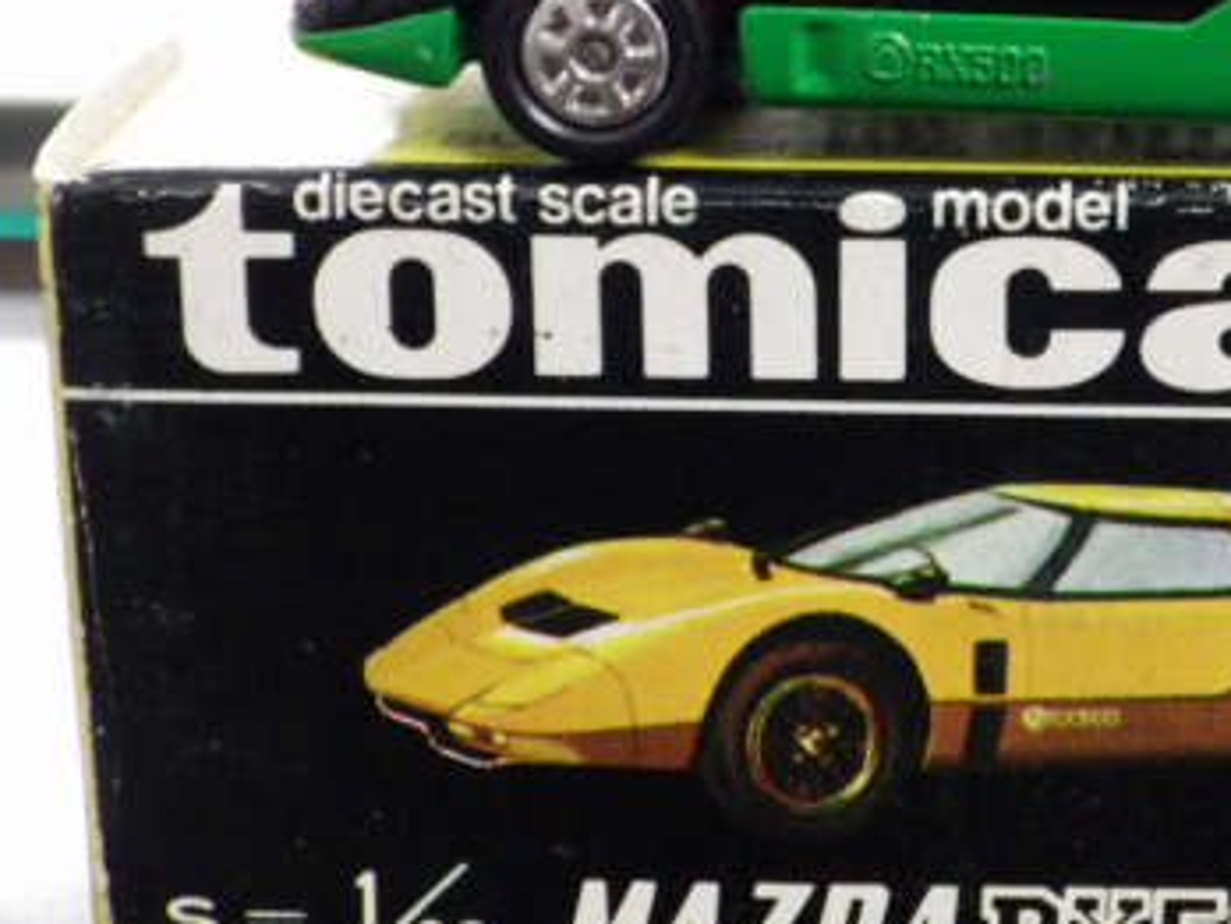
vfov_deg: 16.0
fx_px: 3272
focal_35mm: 92
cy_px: 297
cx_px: 1015
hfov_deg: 21.0
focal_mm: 9
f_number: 3.8
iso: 1000
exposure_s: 1/25
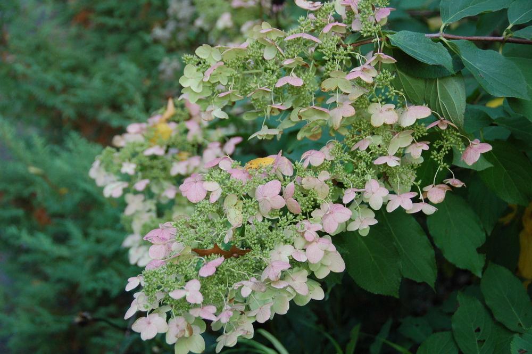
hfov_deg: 24.2
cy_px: 177
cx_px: 266
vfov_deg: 16.2
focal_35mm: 84
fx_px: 1240
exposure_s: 1/125
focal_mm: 56
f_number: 5
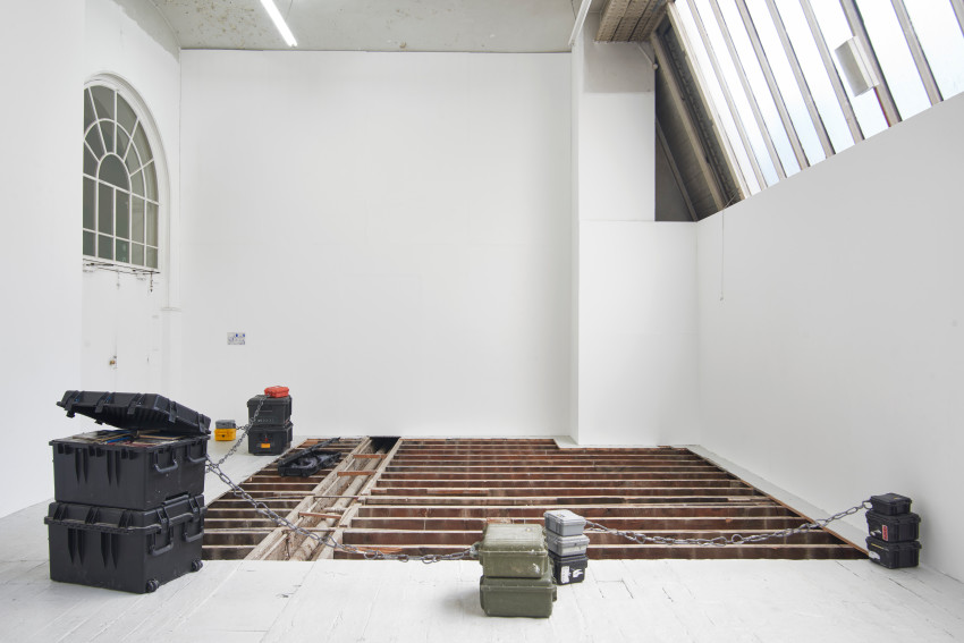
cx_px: 482
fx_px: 696
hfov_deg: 69.4
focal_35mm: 26
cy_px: 322
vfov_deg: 49.6
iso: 100
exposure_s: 1/3
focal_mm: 26
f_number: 11
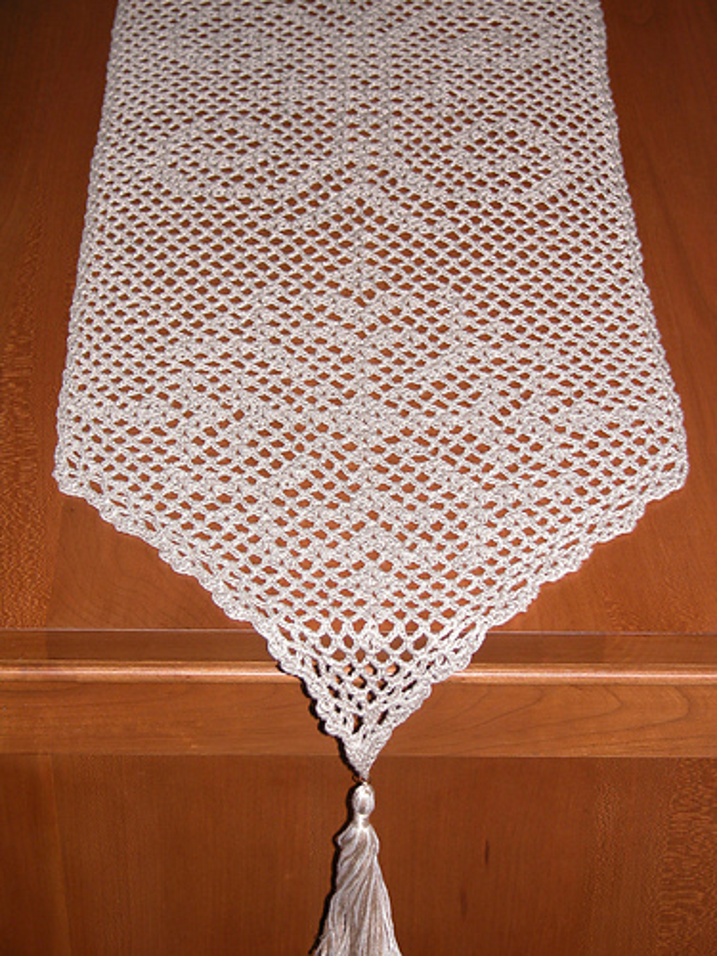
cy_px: 478
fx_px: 2375
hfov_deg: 17.2
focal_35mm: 86
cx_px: 358
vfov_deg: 22.8
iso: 100
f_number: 3.5
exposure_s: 1/125
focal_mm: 22.3
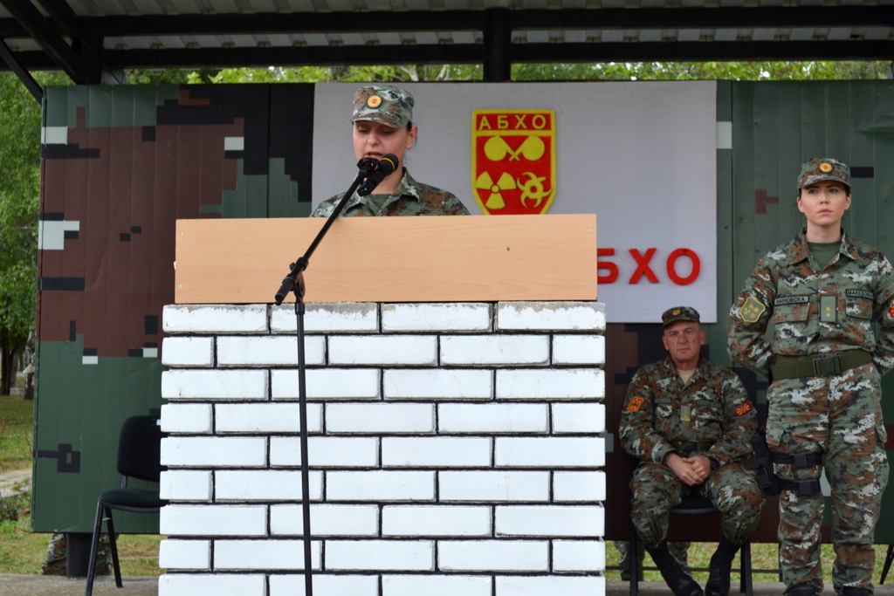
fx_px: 1490
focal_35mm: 60
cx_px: 447
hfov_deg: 33.4
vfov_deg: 22.6
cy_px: 298
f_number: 5.6
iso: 250
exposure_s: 1/125
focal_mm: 40
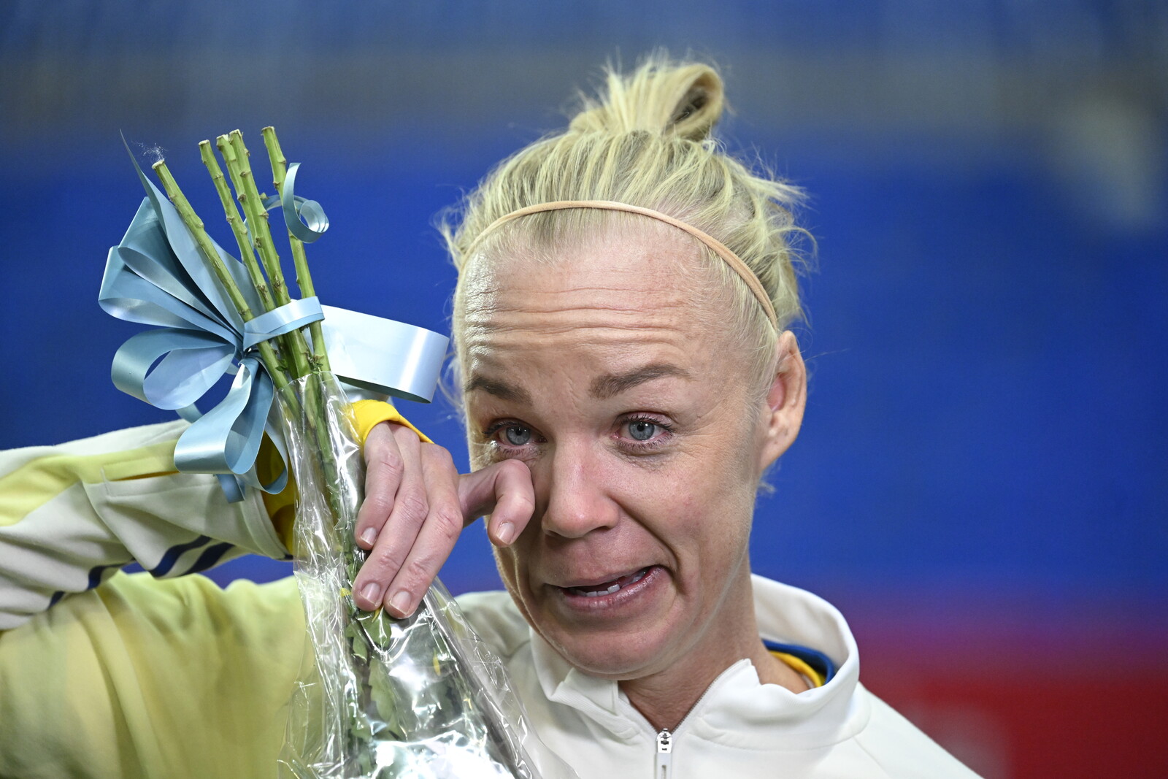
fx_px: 9085
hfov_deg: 7.4
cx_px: 584
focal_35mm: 280
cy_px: 390
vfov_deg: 4.9
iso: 4000
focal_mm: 280
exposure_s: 1/1000
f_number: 4
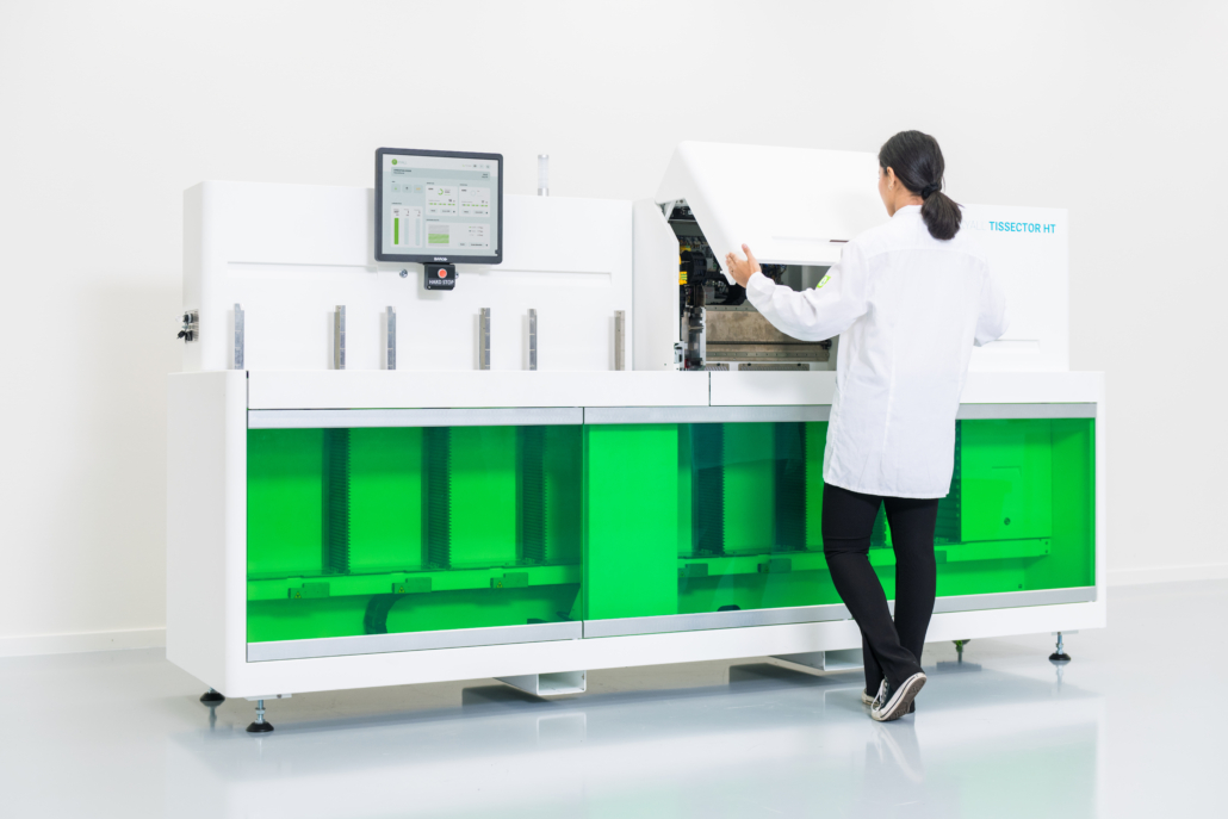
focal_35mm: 50
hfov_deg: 39.6
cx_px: 614
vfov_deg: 27.0
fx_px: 1706
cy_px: 410
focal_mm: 50
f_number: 3.5
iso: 200
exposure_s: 1/125
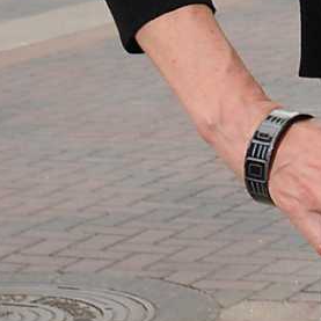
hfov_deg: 5.2
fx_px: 3357
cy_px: -285
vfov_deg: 5.4
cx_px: 994
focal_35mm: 320
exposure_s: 1/160
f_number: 9
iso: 200
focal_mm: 34
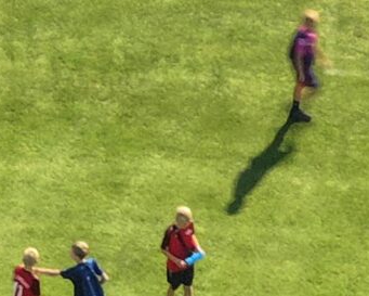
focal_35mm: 1216
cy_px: -642
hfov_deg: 1.6
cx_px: -751
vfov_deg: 1.3
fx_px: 13284
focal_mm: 30.71
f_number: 3.4
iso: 220
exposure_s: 1/15
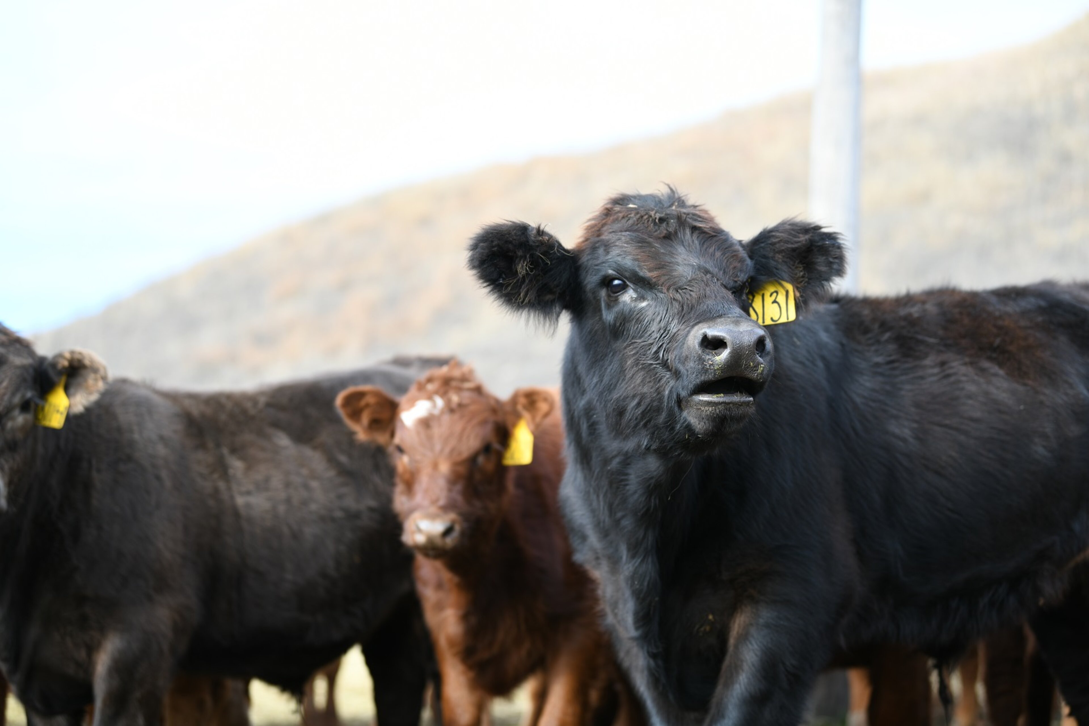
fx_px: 2117
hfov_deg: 28.8
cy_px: 363
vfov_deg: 19.5
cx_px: 544
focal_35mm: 70
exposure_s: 1/320
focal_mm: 70
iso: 100
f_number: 2.8
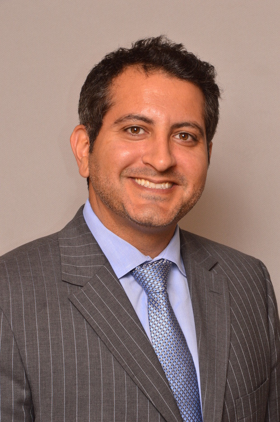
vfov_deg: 14.4
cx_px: 140
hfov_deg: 9.6
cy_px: 211
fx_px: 1666
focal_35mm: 142
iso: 400
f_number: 14
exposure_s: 1/100
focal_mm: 95
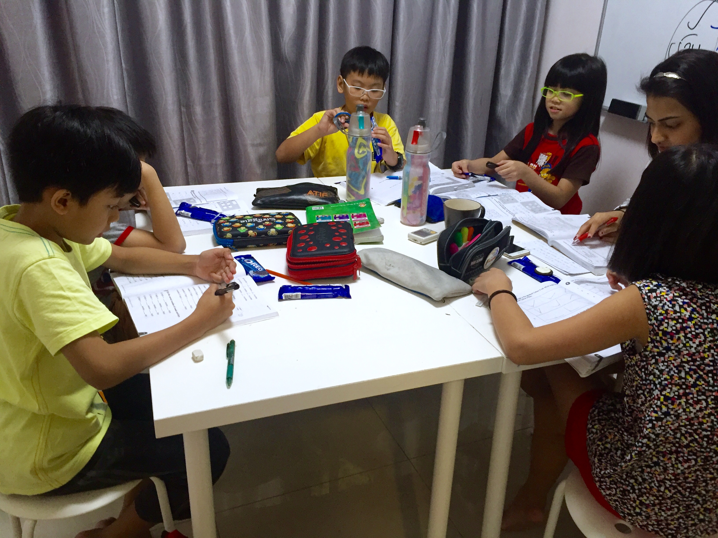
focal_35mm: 29
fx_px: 602
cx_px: 359
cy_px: 269
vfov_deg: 48.2
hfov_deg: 61.7
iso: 125
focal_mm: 4.15
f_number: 2.2
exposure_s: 1/33
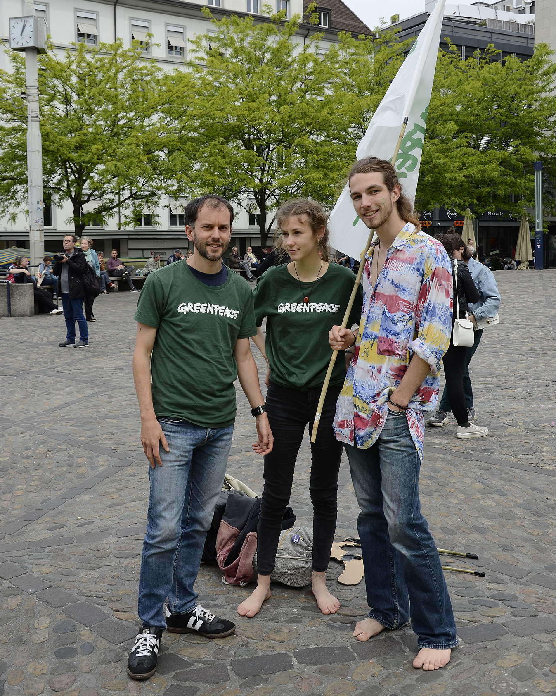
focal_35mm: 41
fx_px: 843
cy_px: 294
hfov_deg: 36.5
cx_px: 277
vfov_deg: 44.7
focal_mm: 24
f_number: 5.6
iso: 100
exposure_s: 1/320
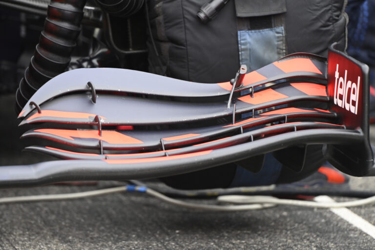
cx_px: 188
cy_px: 125
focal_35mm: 560
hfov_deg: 3.7
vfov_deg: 2.5
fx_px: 5833
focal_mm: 560
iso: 1000
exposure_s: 1/320
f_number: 7.1
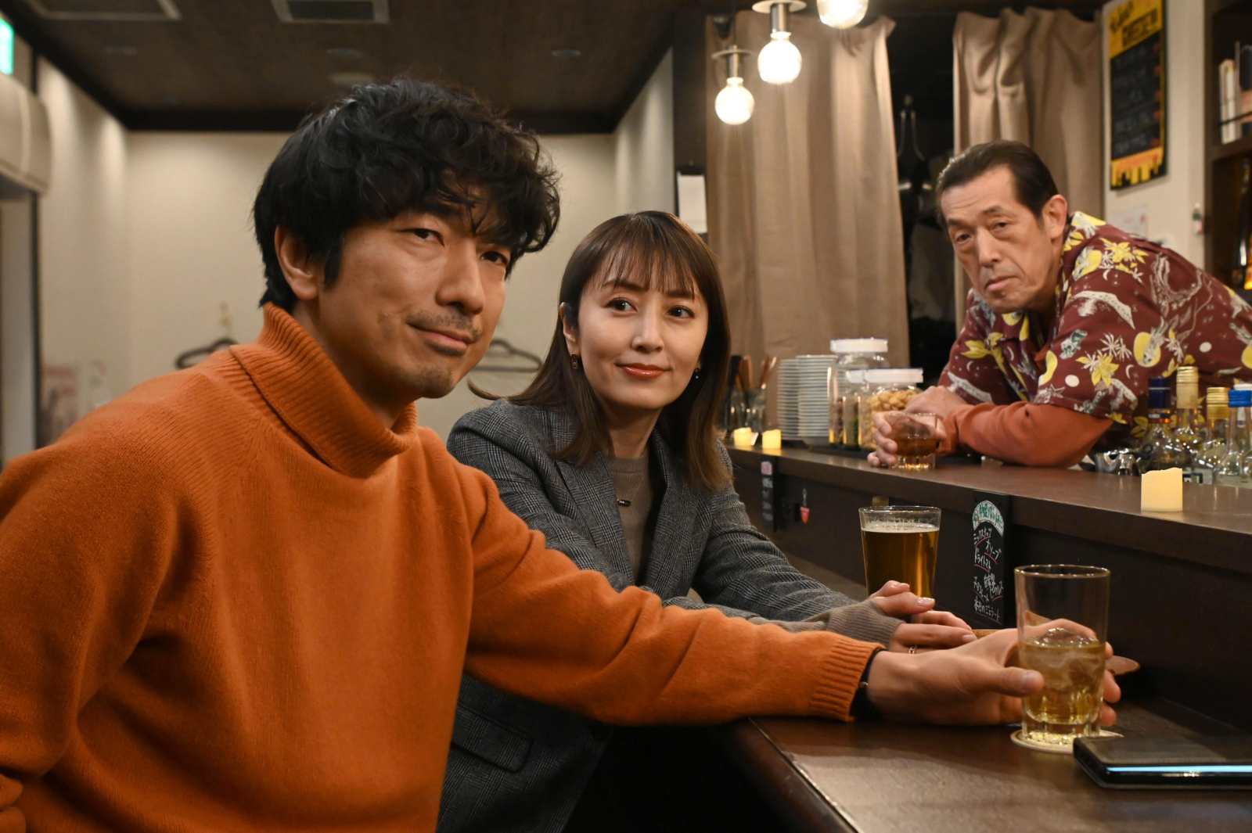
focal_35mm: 38
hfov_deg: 50.7
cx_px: 626
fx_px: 1321
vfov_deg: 35.0
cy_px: 416
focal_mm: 38
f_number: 5.6
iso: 5000
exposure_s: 1/50
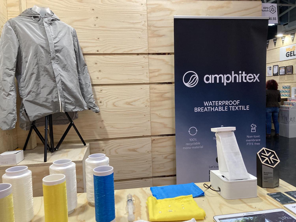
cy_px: 111
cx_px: 148
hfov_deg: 63.4
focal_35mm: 28
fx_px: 239
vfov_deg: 49.7
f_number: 1.8
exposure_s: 1/50
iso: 160
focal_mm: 3.99
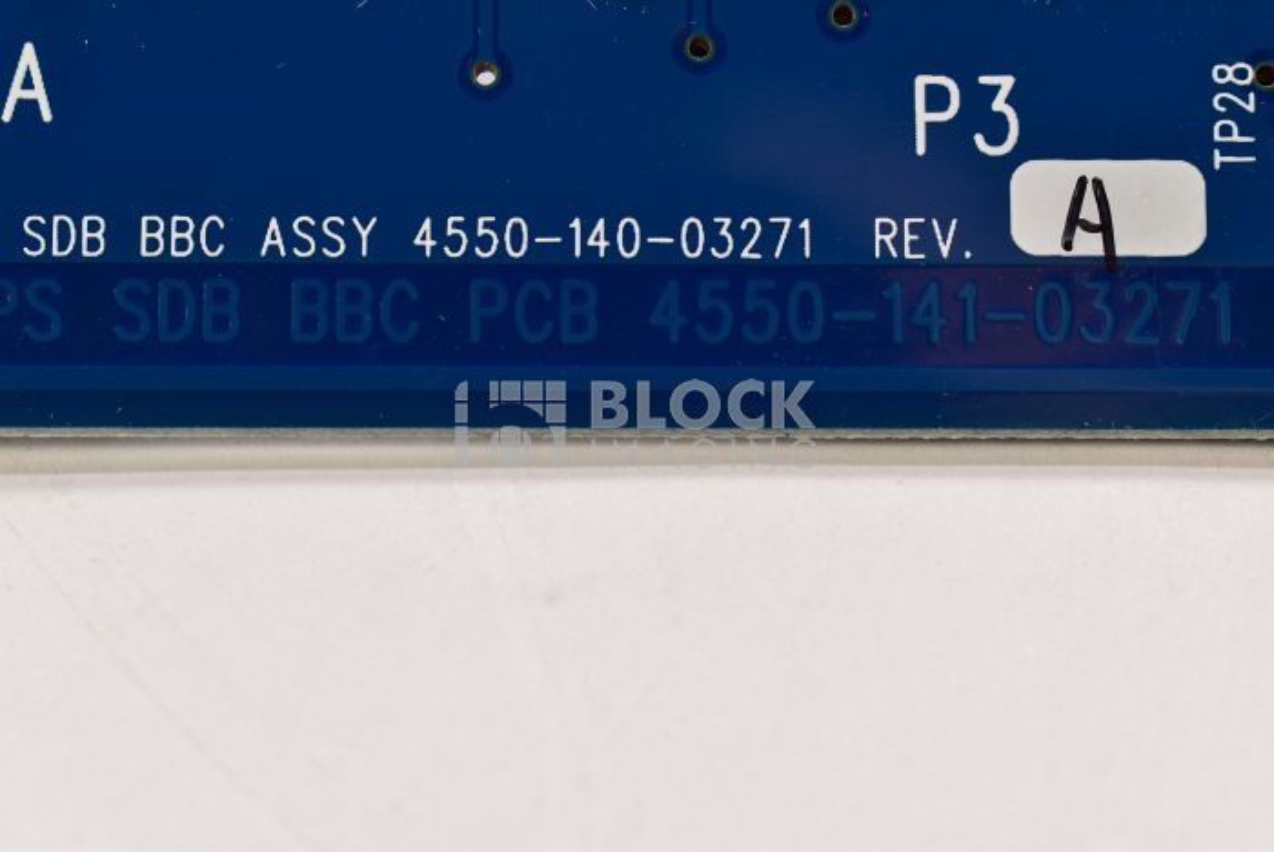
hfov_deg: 24.6
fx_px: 2922
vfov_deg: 16.6
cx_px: 637
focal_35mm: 82
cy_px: 426
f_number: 11
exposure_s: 1/160
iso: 400
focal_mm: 55
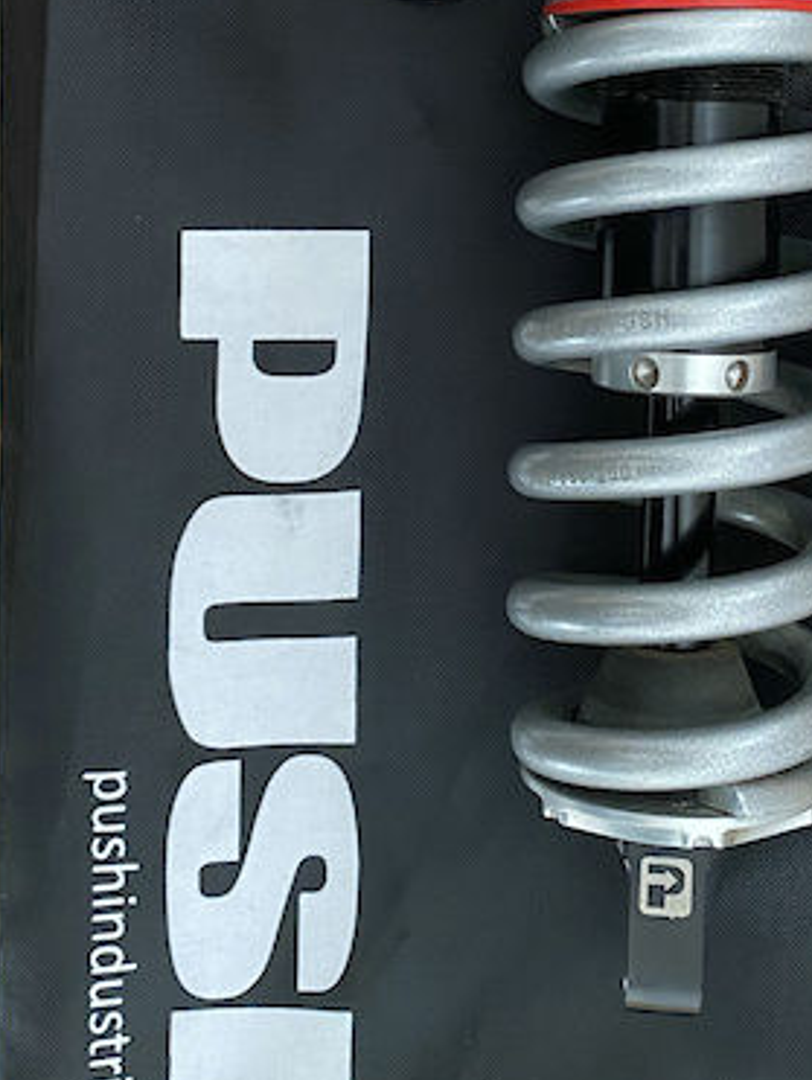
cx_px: 492
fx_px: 1748
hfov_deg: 26.1
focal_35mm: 56
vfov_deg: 33.3
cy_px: 215
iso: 640
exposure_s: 1/38
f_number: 1.8
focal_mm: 4.25
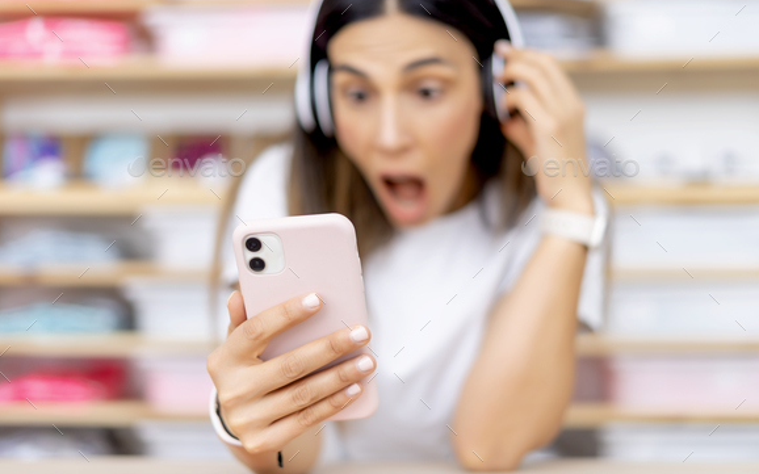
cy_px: 228
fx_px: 1075
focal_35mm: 52
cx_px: 380
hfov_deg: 38.9
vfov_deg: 24.9
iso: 100
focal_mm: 50
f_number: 1.8
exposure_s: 1/250
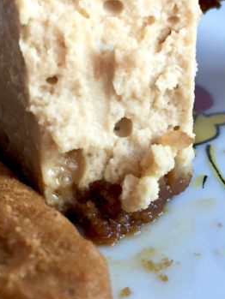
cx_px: 141
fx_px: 736
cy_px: 136
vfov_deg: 23.0
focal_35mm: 85
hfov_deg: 17.4
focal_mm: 4.15
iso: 40
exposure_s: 1/30
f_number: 2.2
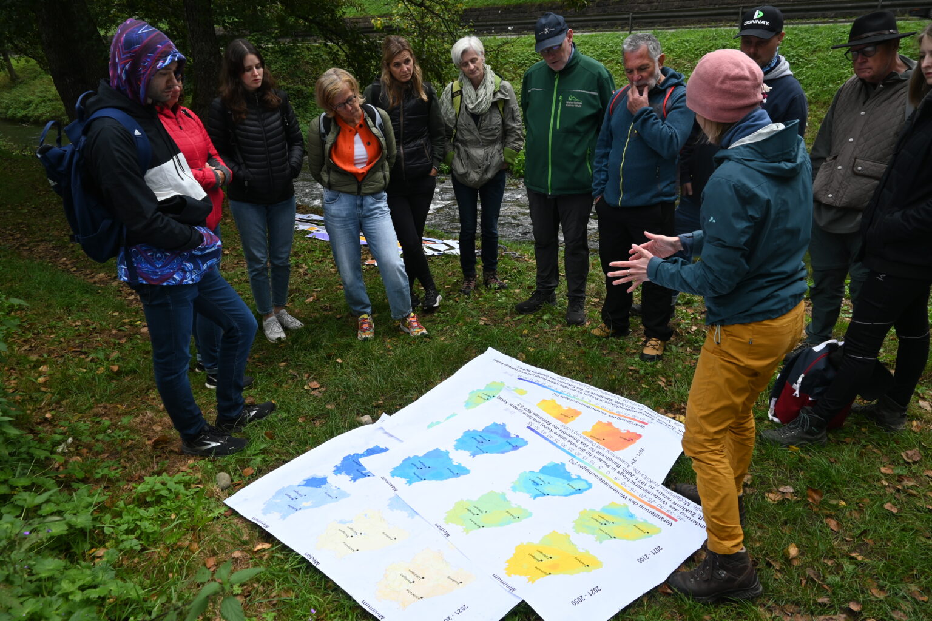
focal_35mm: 24
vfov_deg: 53.1
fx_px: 621
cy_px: 310
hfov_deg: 73.7
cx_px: 466
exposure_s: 1/125
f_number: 5.6
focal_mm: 16
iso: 100
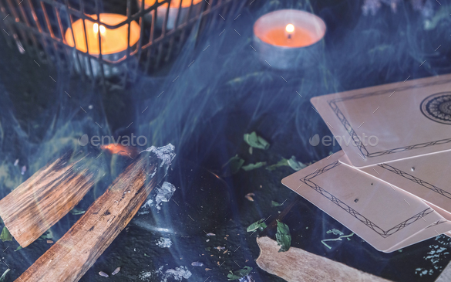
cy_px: 135
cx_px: 226
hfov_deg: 22.8
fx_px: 1118
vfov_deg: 14.3
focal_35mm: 91
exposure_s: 1/15
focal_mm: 39
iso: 250
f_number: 4
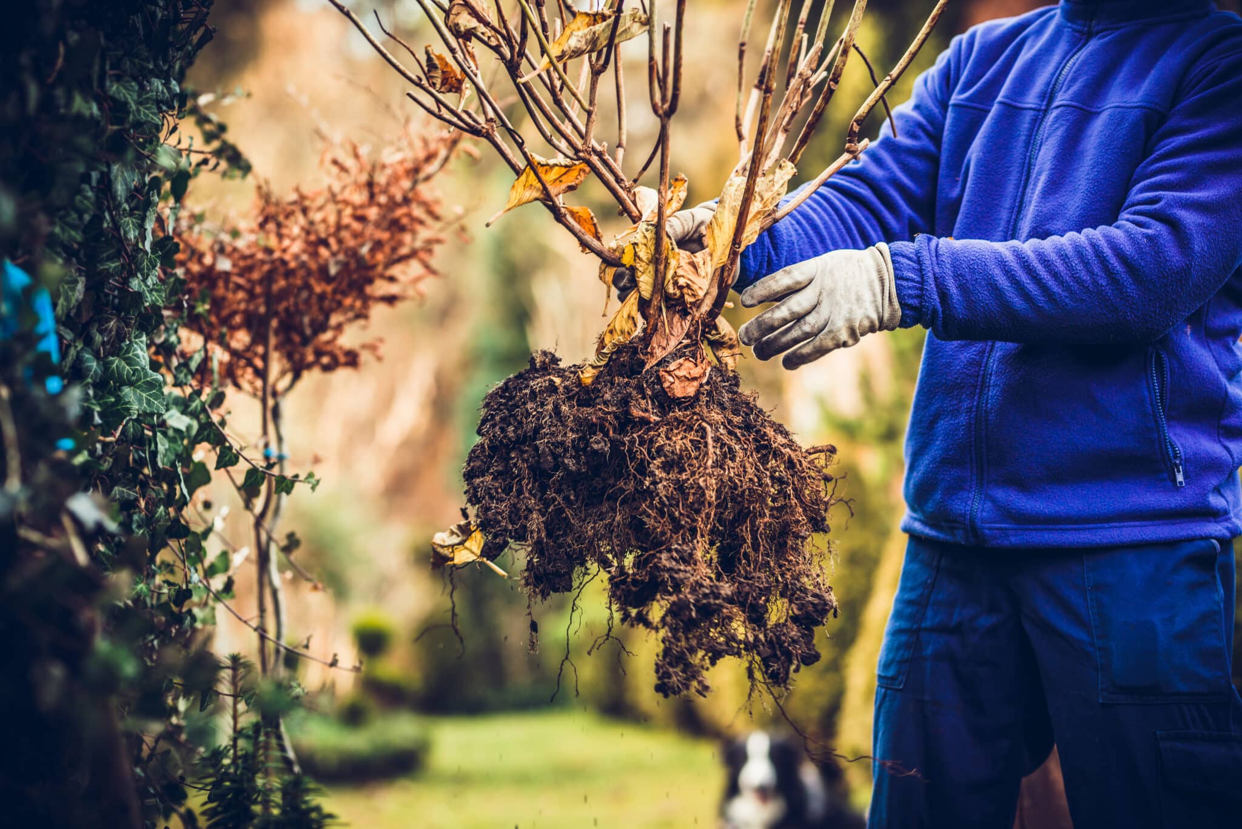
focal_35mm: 85
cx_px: 621
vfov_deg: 16.1
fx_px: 2933
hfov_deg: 23.9
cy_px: 414
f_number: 2.5
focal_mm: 85
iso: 160
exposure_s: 1/250
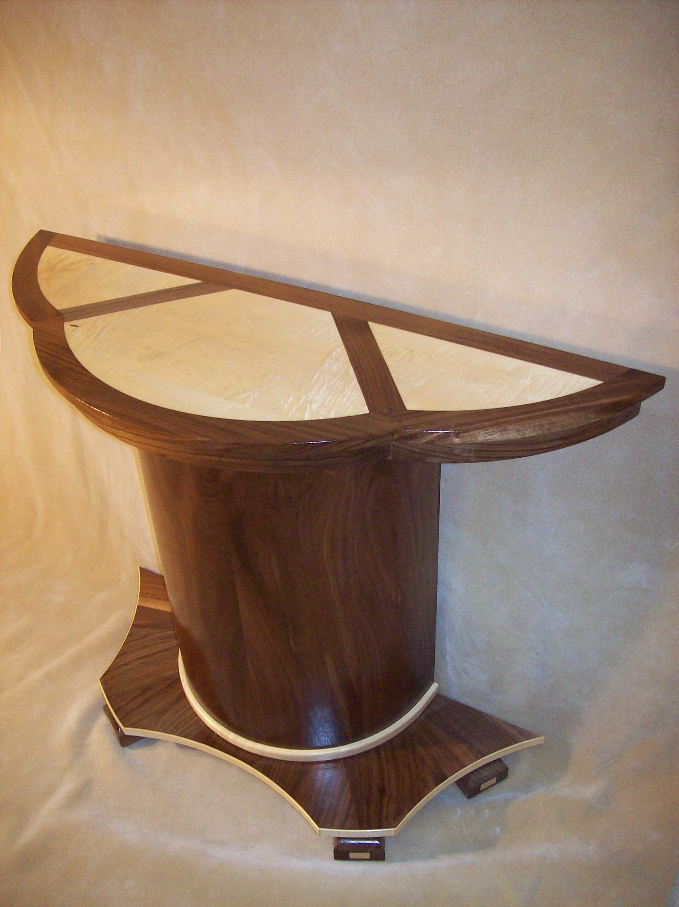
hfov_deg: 39.6
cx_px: 340
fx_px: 942
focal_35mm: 36
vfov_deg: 51.4
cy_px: 454
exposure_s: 1/64
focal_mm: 6
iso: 140
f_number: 2.7
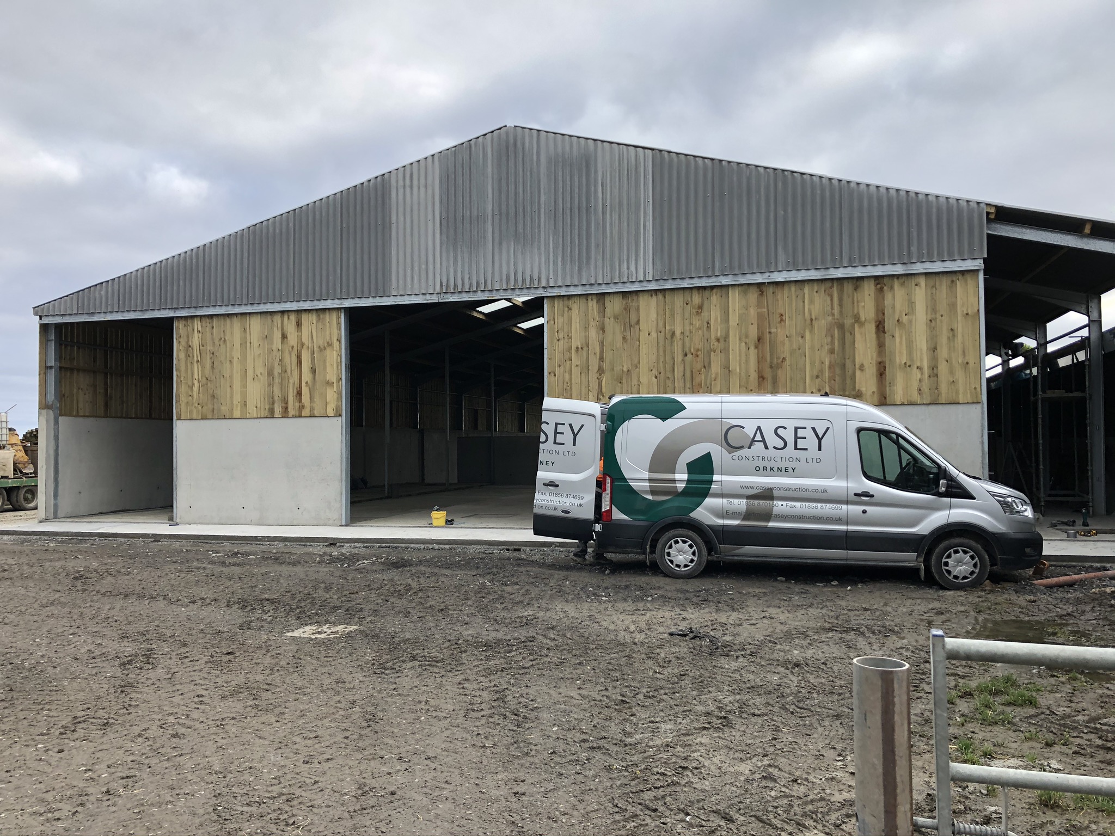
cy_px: 418
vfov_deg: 49.7
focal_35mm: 28
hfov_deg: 63.4
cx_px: 558
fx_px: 902
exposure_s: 1/527
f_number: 1.8
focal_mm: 3.99
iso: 20
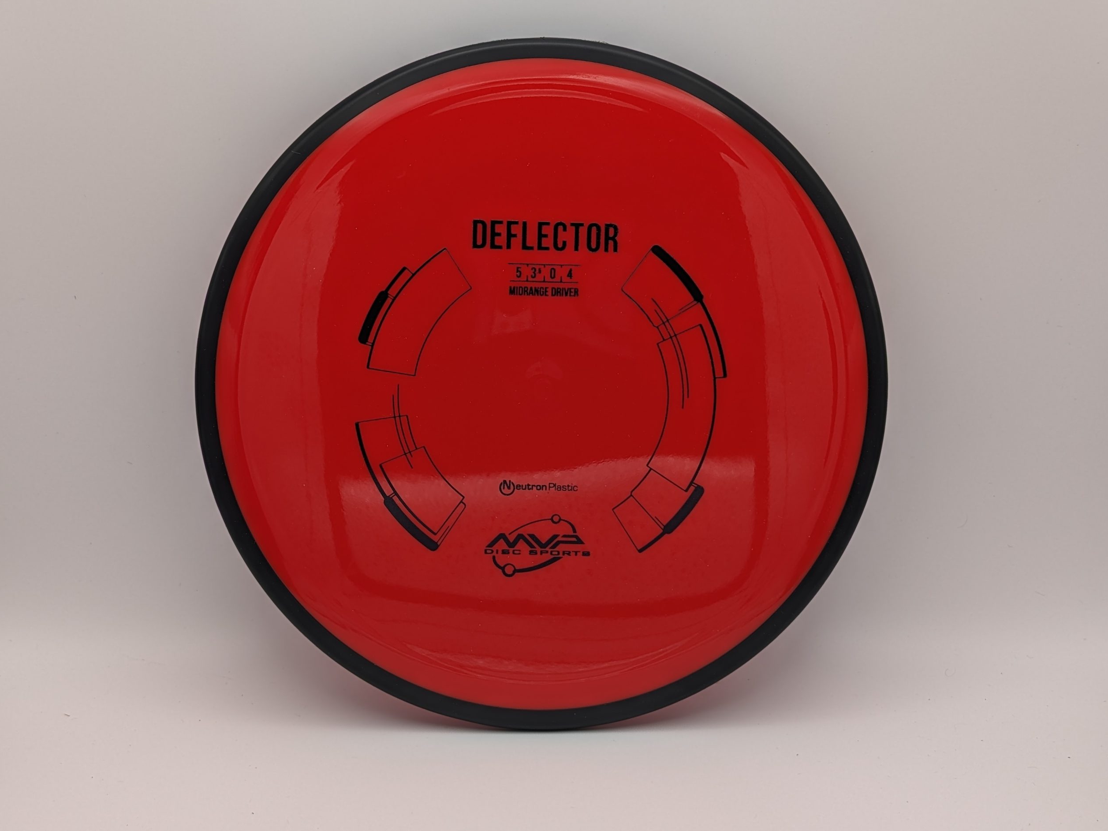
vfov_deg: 29.1
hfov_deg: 38.2
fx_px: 1600
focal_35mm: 50
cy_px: 408
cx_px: 555
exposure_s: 1/100
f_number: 1.68
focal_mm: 6.9
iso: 22
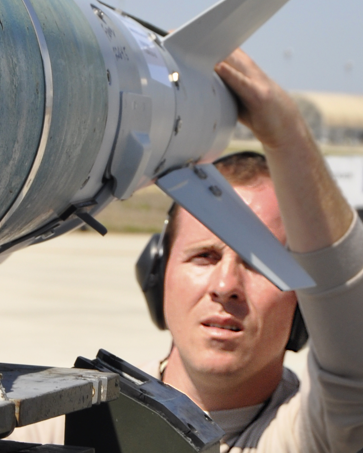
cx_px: 83
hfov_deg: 6.1
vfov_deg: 7.6
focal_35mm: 255
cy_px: 195
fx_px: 3424
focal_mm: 50
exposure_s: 1/400
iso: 200
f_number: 10
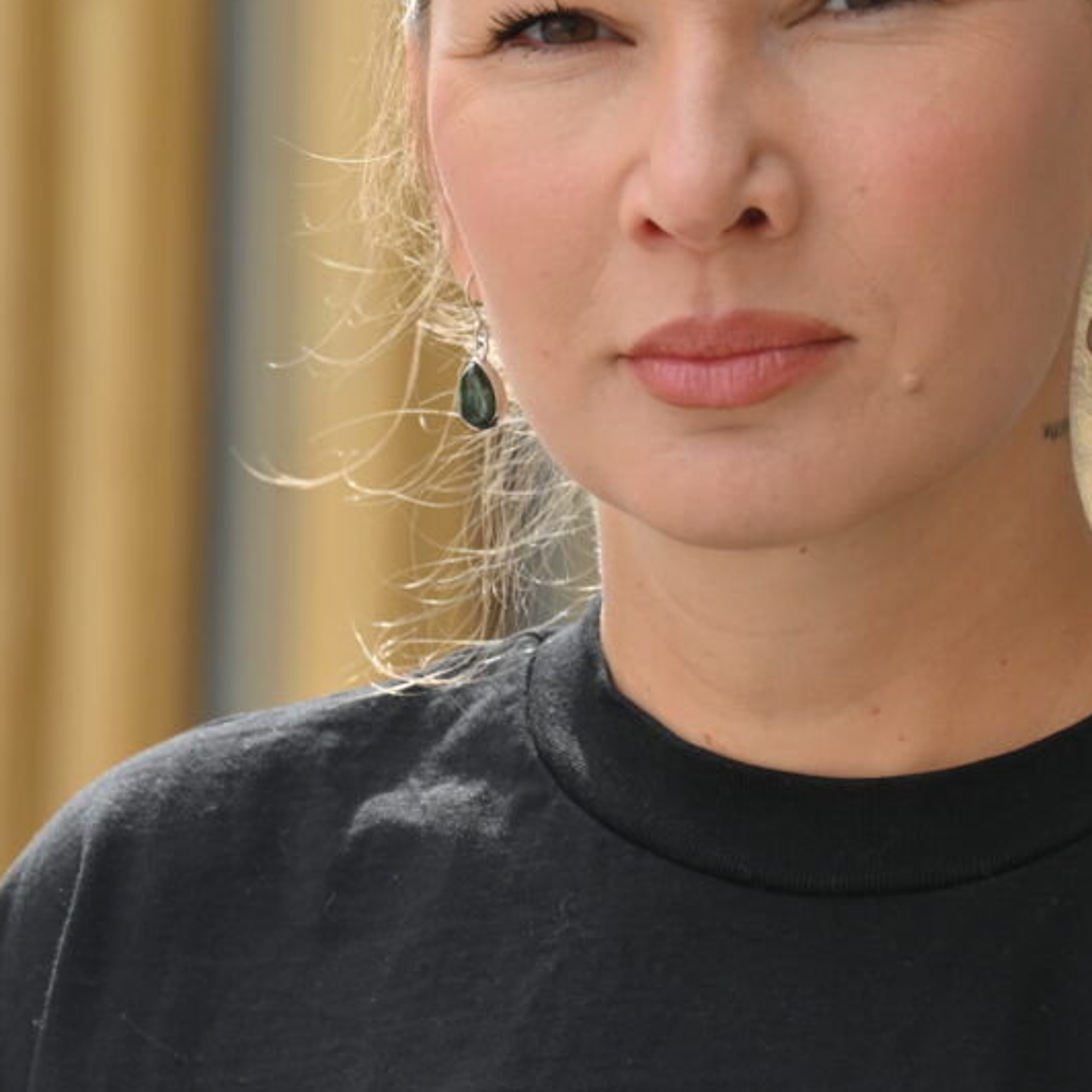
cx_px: 651
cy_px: 412
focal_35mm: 228
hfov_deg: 7.7
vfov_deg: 7.7
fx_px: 8137
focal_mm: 93
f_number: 6.3
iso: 180
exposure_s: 1/250
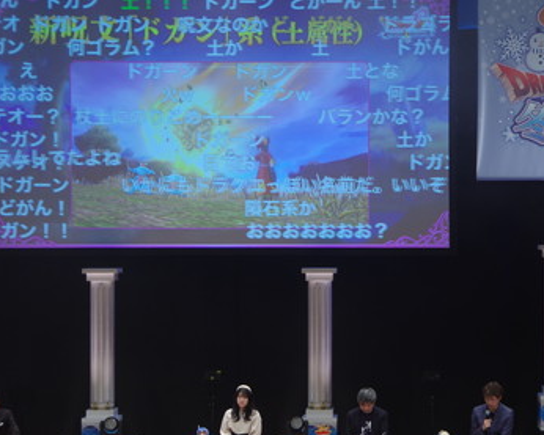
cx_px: 333
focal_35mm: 100
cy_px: 243
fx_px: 1610
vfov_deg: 15.4
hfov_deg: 19.1
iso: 400
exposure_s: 1/100
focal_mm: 48
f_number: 4.5
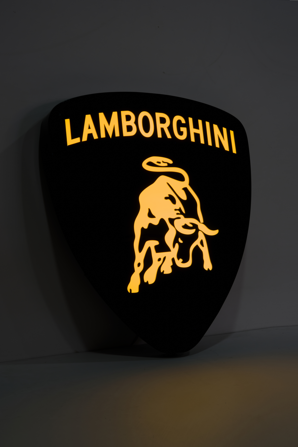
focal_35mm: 46
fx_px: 571
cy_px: 224
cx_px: 149
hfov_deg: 29.2
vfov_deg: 42.7
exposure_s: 1/5
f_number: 8
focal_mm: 30.8
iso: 500
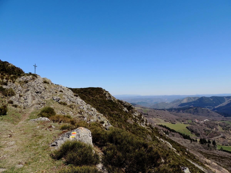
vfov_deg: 56.8
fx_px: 160
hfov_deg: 71.6
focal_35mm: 24
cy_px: 86
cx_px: 116
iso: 100
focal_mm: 4.3
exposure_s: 1/1250
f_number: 3.3
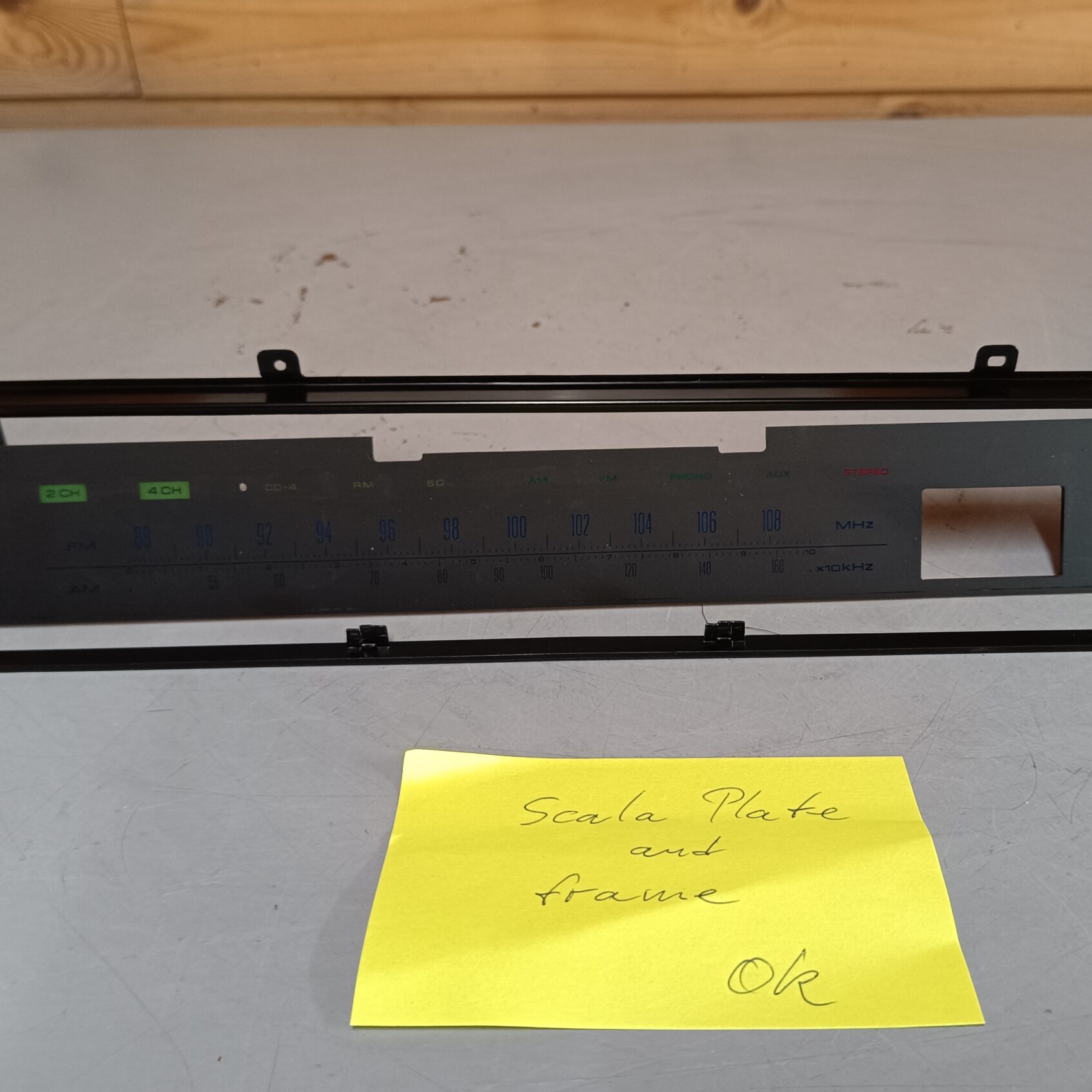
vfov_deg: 51.0
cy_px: 493
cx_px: 618
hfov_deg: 51.0
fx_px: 1142
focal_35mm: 32
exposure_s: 1/50.1
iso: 663
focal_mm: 5.59
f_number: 1.88
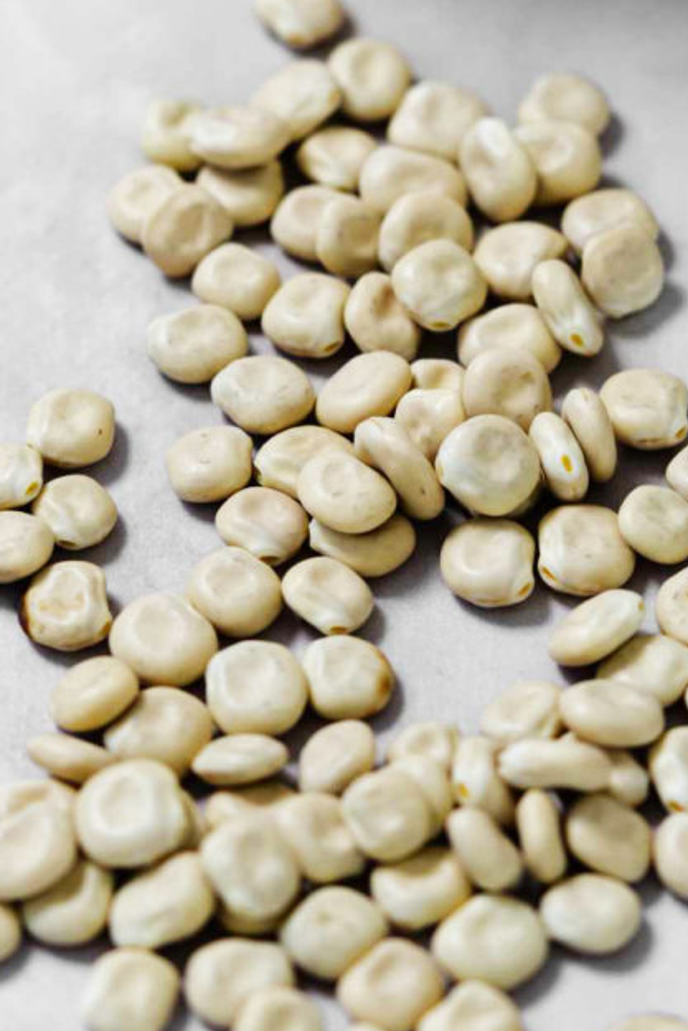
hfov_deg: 5.9
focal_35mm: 233
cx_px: 383
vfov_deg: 8.8
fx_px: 6675
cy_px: 327
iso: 640
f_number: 3.5
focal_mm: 90
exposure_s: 1/100
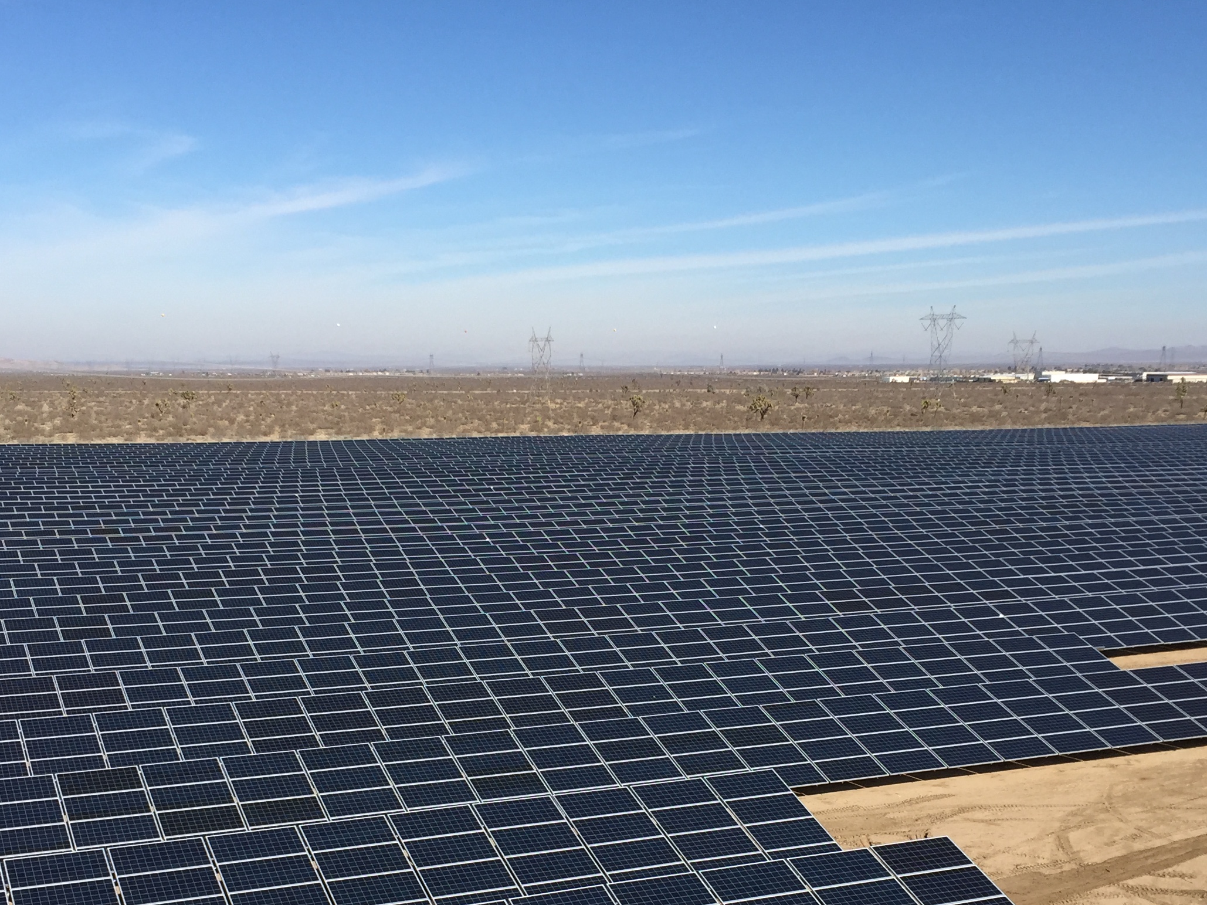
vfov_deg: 30.8
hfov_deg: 41.2
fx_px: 1604
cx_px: 572
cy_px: 709
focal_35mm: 46
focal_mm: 4.15
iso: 32
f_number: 2.2
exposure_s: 1/2639
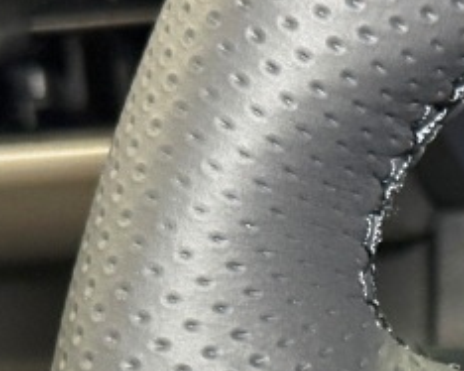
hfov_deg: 9.3
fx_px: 2814
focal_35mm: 205
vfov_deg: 7.3
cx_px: 621
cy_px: 686
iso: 320
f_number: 1.78
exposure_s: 1/40
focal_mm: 6.86
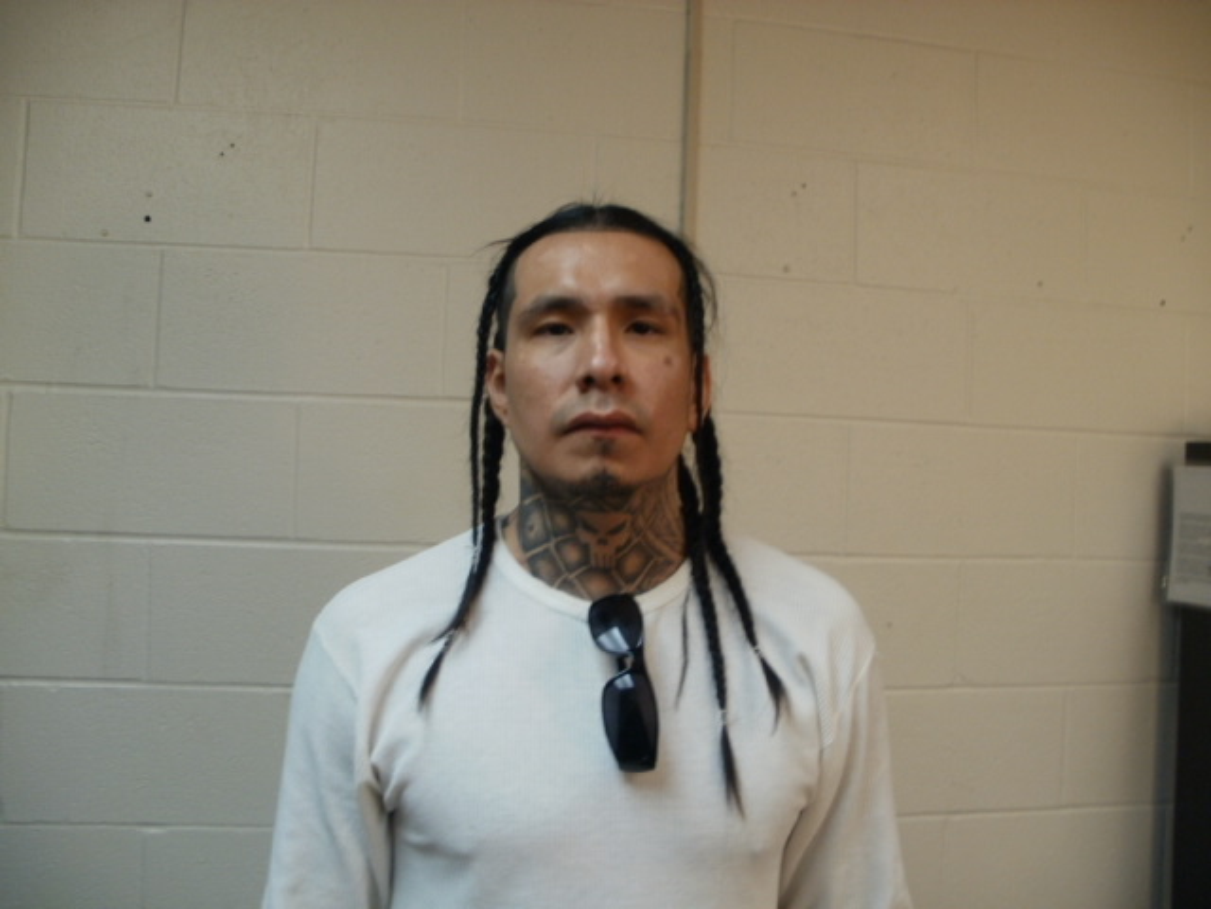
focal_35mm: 36
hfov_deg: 51.4
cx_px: 606
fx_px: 1259
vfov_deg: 39.7
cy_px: 454
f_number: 3.5
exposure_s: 1/10
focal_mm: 6.3
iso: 125
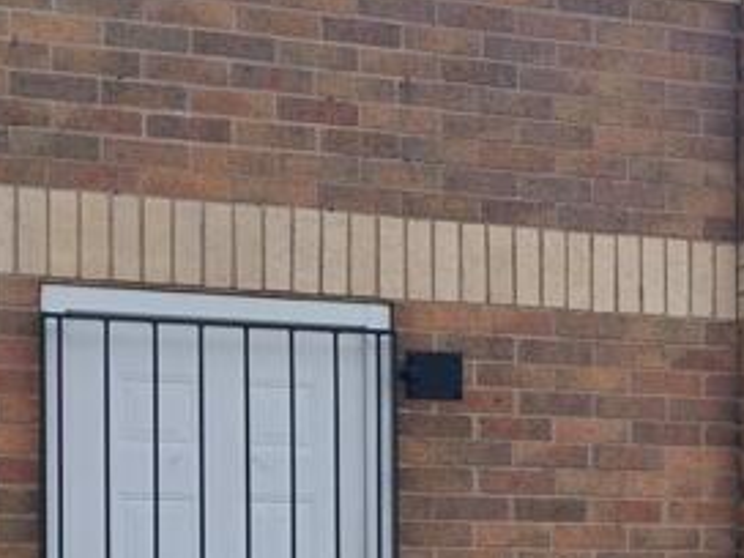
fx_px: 2106
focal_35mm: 98
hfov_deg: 19.4
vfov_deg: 14.8
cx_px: 774
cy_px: 574
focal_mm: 4
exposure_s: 1/807
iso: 25
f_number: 1.8
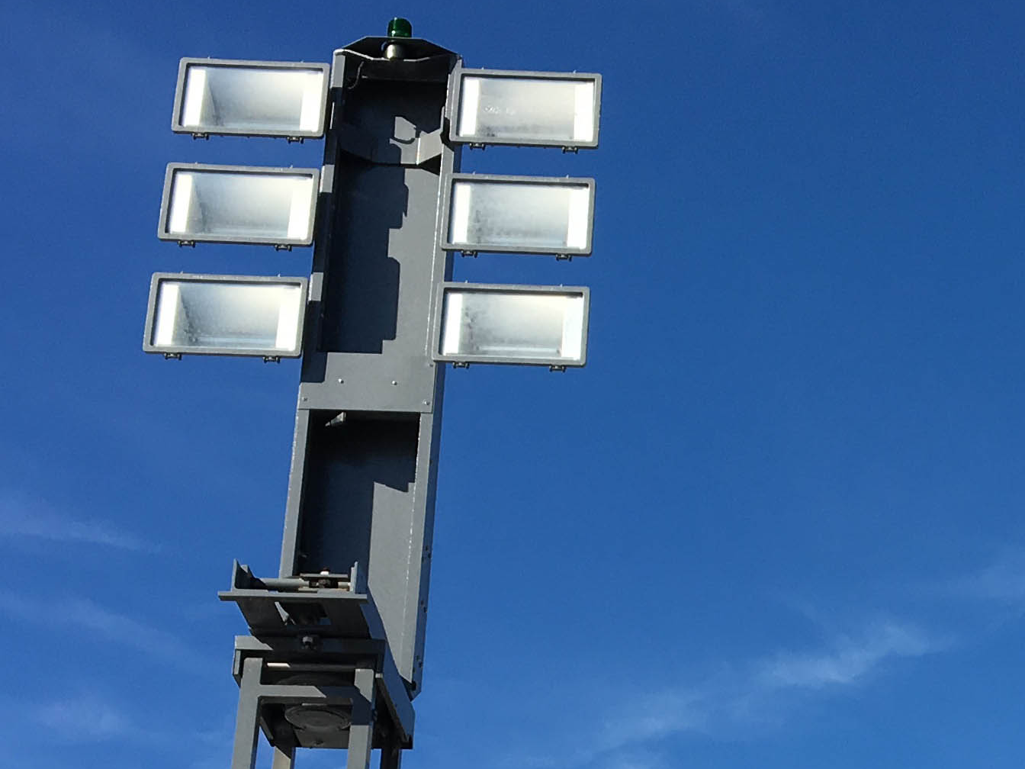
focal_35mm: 87
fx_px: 2576
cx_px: 1056
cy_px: 790
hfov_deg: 21.6
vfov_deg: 16.6
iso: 25
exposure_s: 1/1672
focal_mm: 4.15
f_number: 2.2
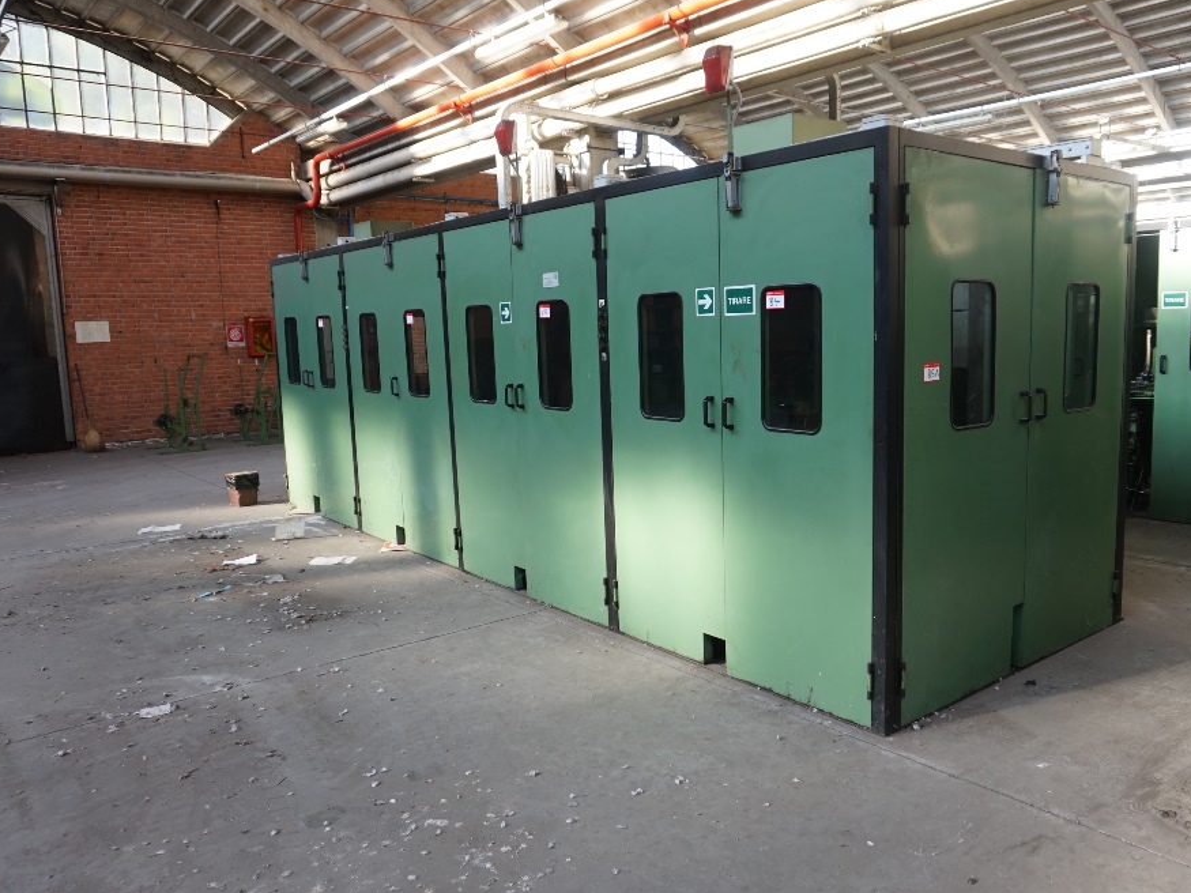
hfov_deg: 65.1
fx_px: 929
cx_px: 675
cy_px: 447
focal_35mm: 27
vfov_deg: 51.3
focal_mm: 16
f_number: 4
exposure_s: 1/160
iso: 400
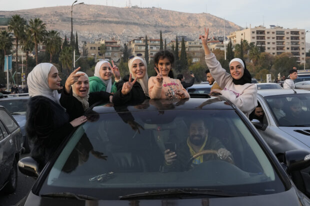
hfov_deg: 58.7
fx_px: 275
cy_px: 103
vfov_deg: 41.1
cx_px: 155
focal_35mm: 32
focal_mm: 32
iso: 1250
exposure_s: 1/500
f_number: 7.1
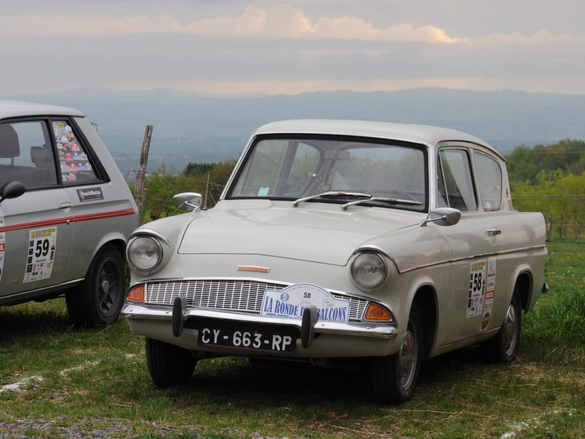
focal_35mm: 156
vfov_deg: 9.5
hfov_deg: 12.7
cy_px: 220
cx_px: 270
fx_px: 2629
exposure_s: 1/200
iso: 400
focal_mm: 95
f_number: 13
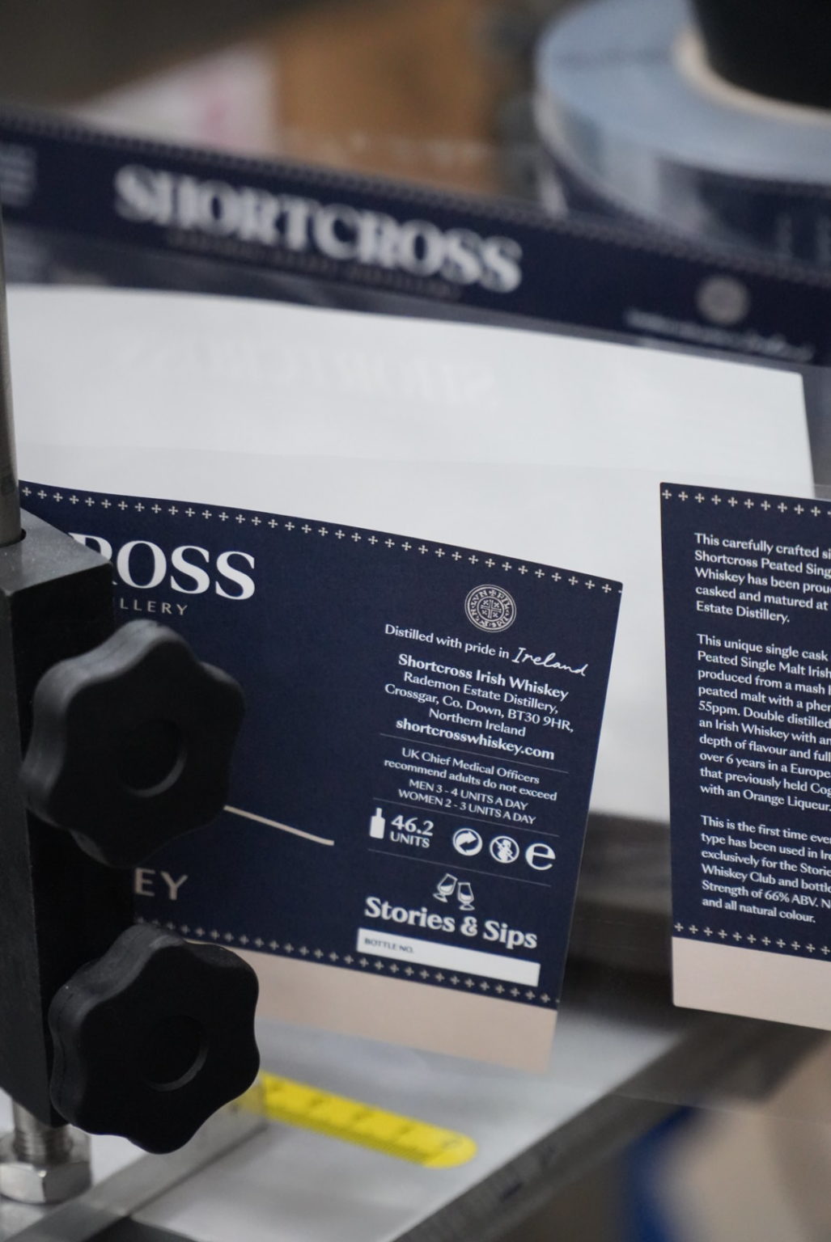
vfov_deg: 13.0
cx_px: 416
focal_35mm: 158
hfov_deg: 8.7
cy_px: 621
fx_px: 5442
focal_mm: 105
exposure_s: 1/200
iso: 4000
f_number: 4
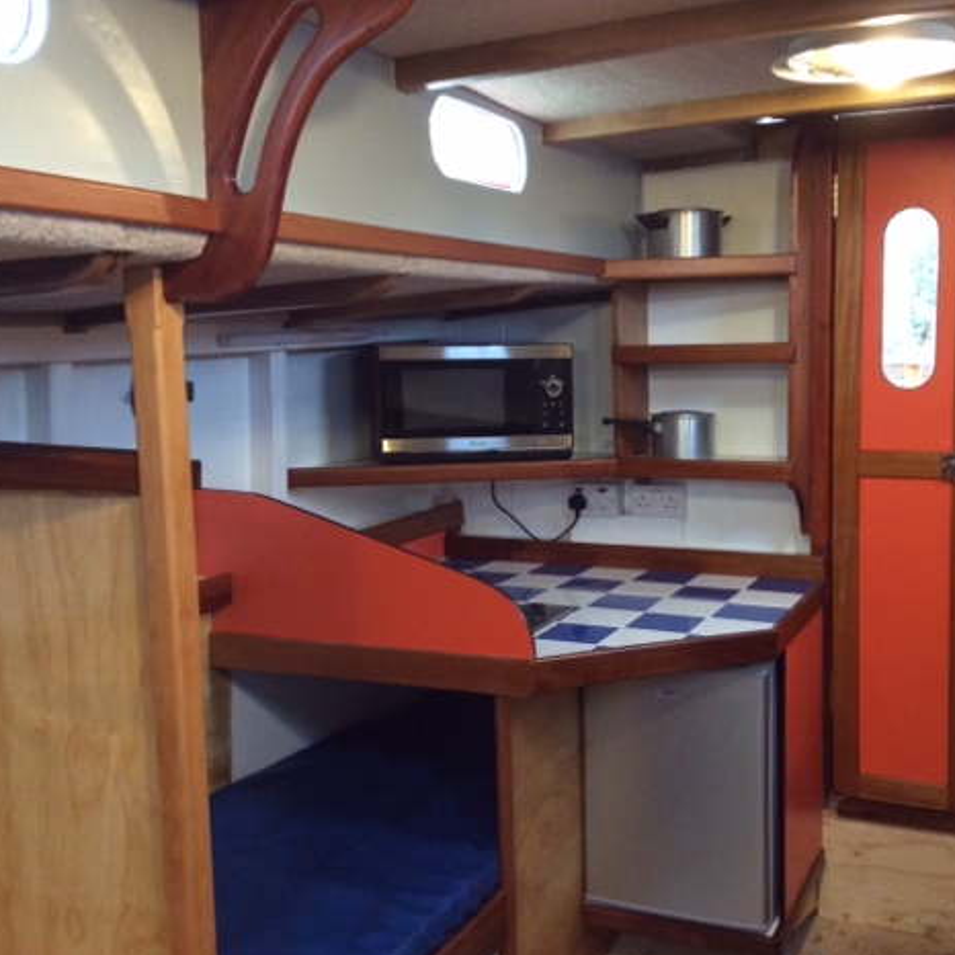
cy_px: 488
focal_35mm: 40
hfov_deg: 41.7
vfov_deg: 41.9
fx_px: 1249
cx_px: 576
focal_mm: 3.3
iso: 200
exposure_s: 1/24
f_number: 2.4
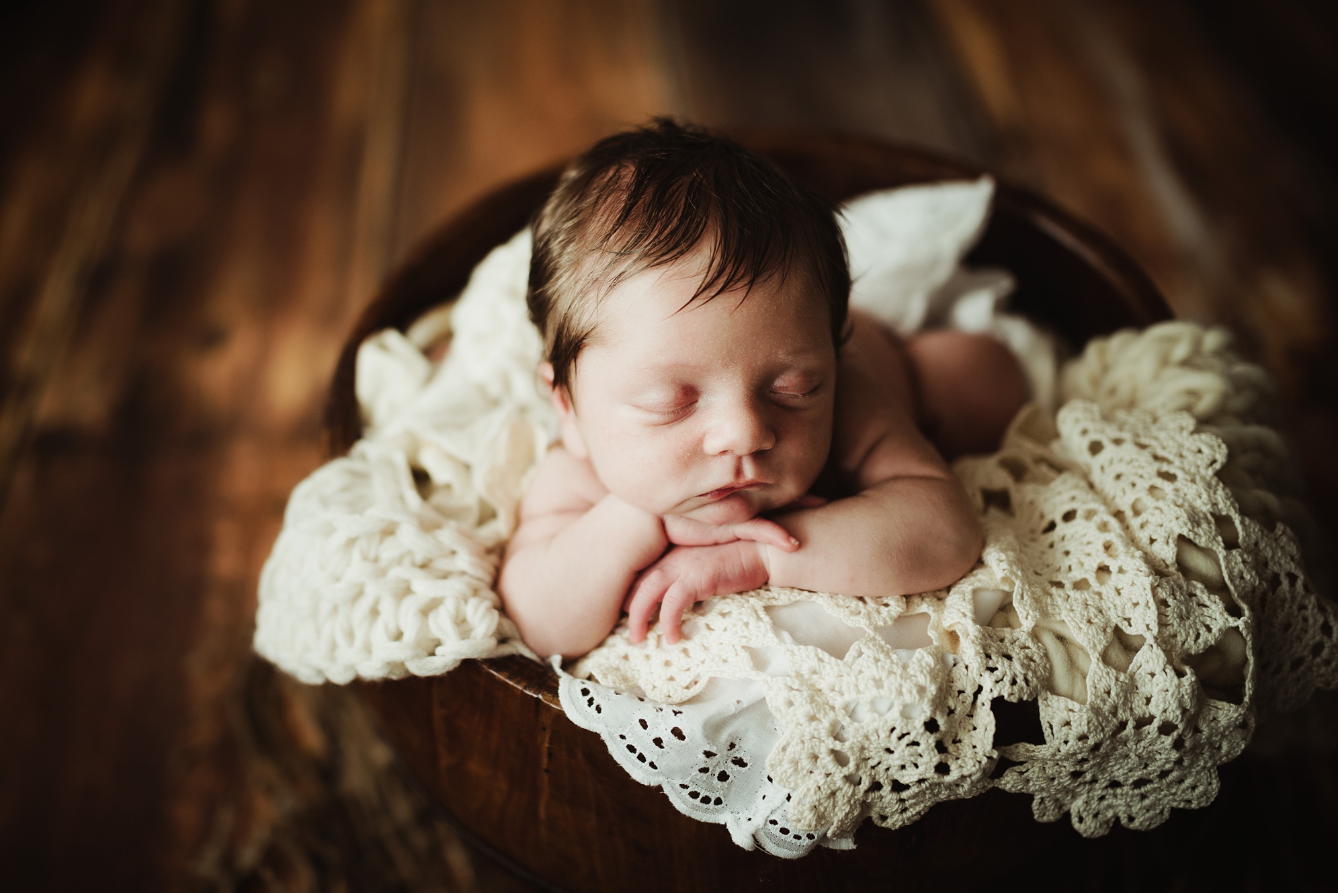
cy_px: 451
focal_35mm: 36
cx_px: 667
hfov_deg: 53.1
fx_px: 1338
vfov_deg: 36.9
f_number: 1.4
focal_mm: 35
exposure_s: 1/250
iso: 320
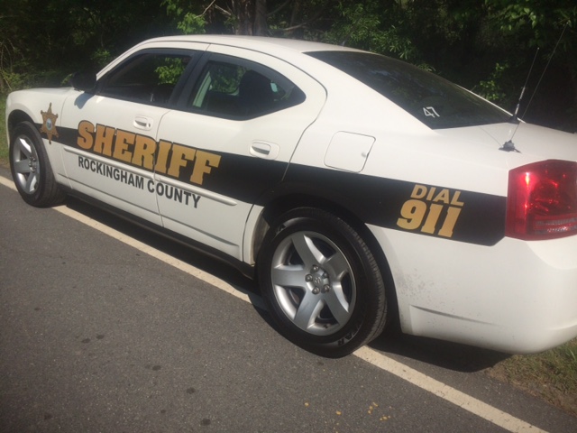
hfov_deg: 61.7
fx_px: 483
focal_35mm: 29
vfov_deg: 48.2
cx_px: 288
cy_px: 216
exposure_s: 1/4566
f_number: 2.2
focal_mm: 4.15
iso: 40
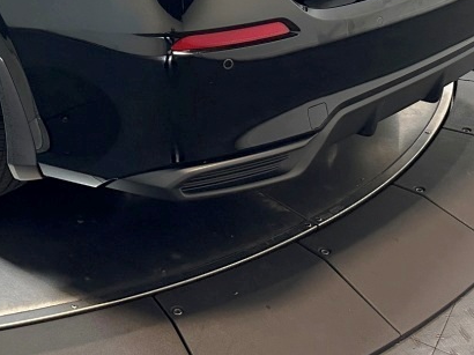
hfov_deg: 31.3
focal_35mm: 60
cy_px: -71
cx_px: 87
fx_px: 821
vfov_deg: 22.5
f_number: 1.78
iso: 400
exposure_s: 1/60
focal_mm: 6.86
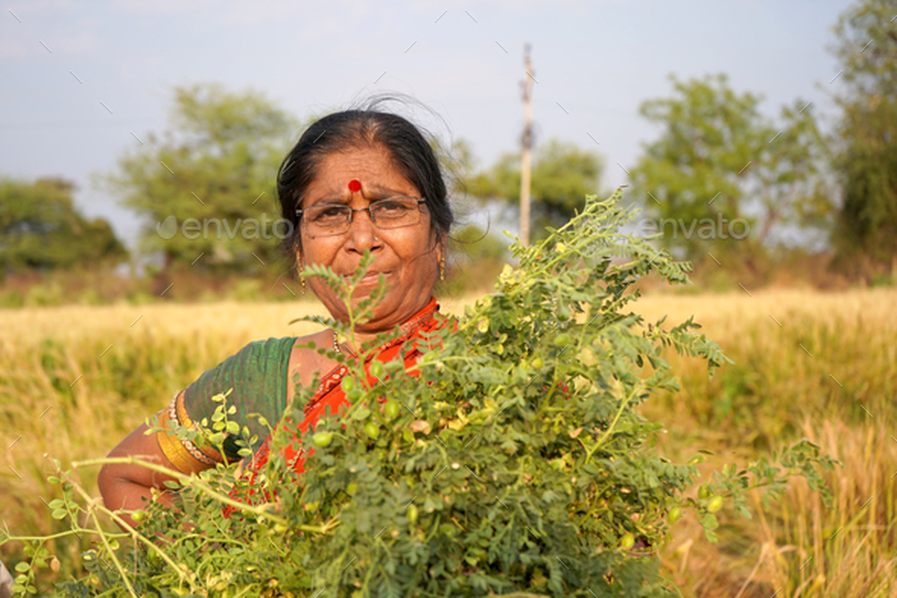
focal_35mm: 49
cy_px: 299
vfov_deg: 27.5
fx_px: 1221
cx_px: 448
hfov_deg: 40.4
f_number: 5
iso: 100
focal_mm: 49
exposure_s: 1/320
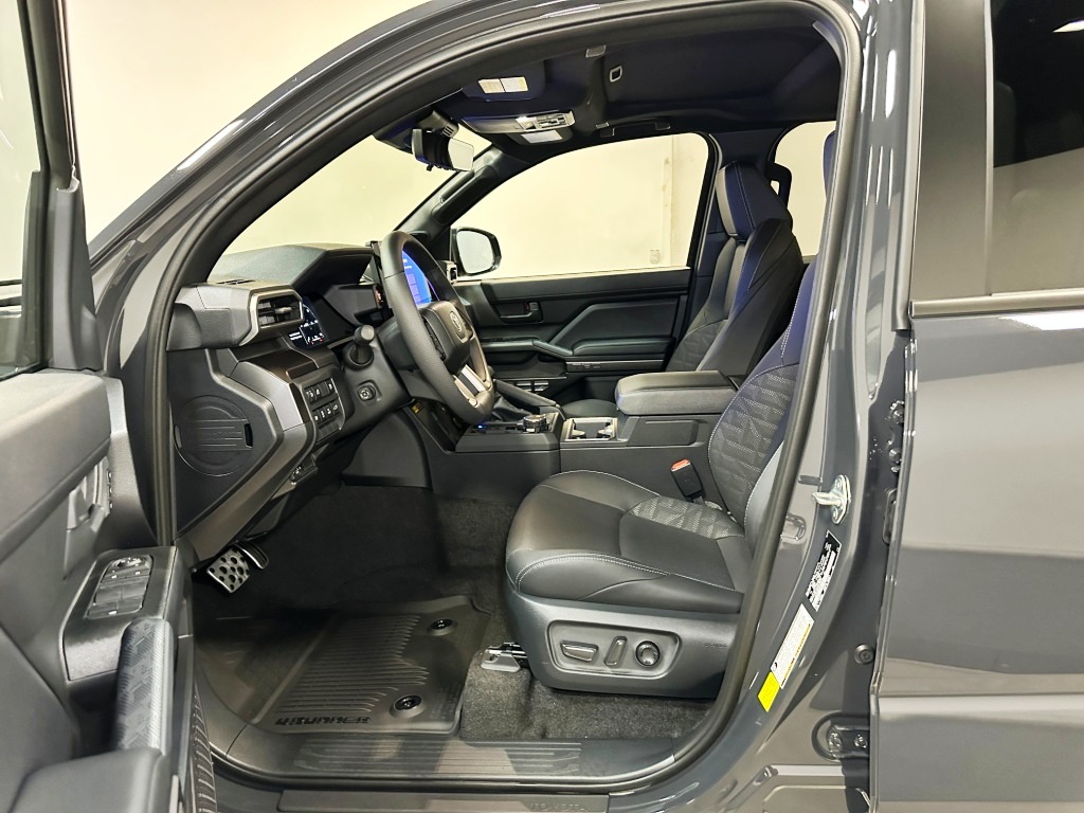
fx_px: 752
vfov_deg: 56.8
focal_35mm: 24
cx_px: 542
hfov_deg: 71.6
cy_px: 406
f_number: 1.78
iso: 1000
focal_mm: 6.86
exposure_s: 1/40
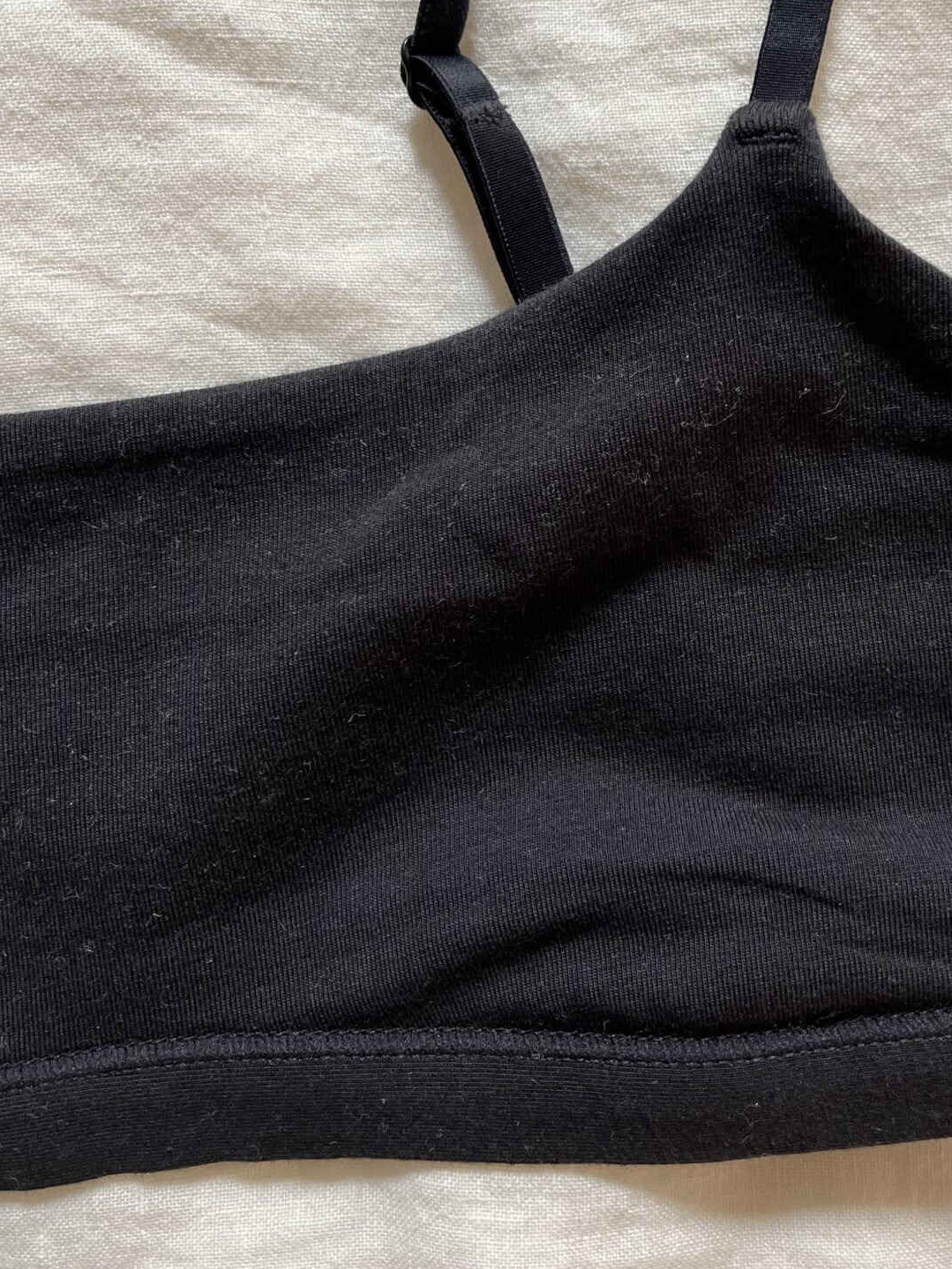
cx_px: 666
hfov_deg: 38.0
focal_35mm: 37
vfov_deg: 49.5
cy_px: 456
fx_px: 1357
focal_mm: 5.1
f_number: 1.6
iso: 100
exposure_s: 1/121
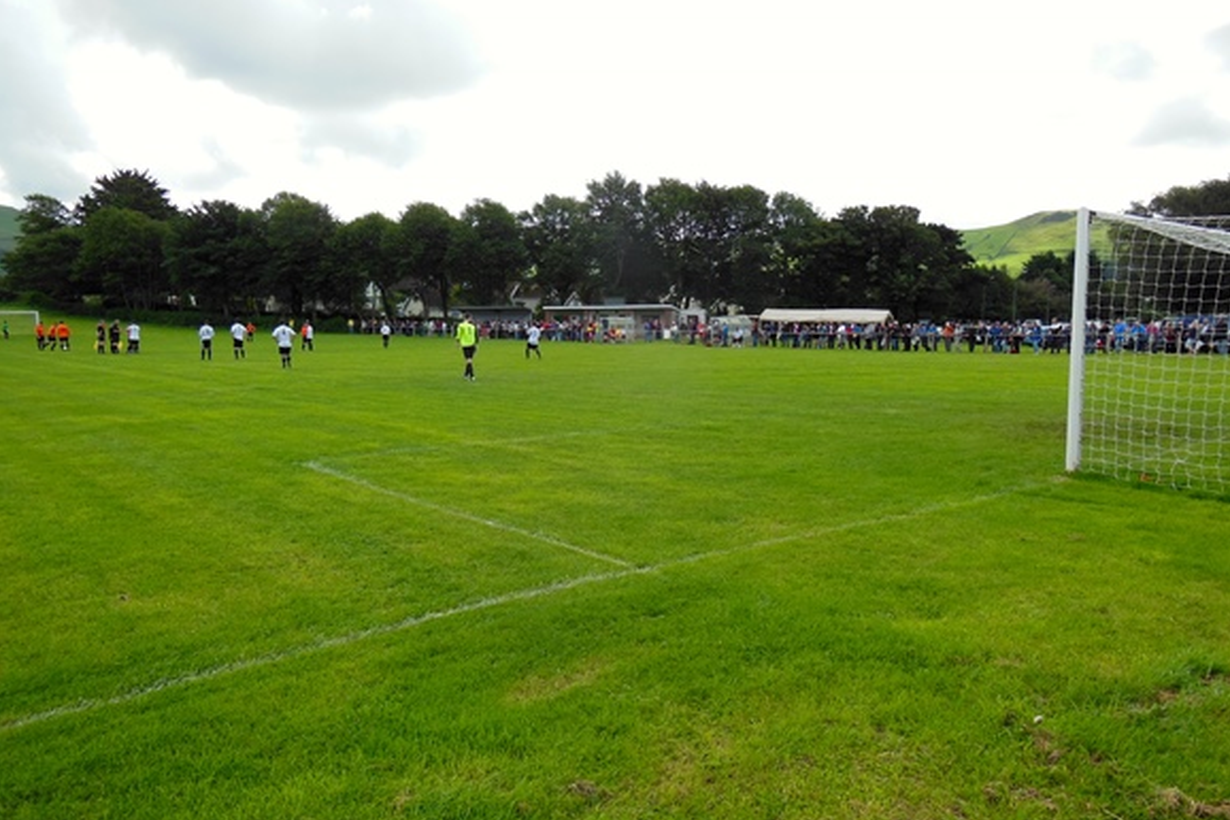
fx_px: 922
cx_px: 600
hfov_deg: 67.4
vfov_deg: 47.9
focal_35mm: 27
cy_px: 420
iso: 125
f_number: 3.5
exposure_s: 1/500
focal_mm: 4.5
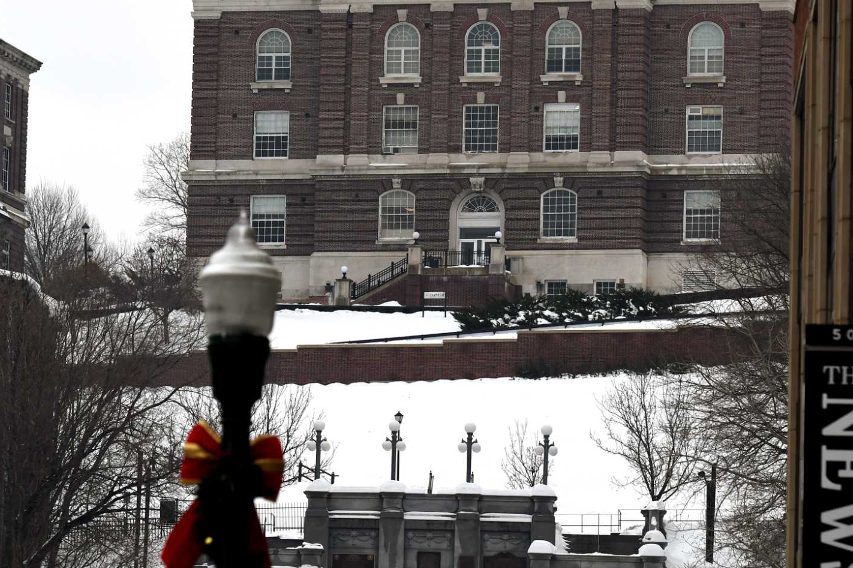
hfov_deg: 7.1
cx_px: 530
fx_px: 6912
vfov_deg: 4.7
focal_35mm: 292
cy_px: 283
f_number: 5.6
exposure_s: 1/1250
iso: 500
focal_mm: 135
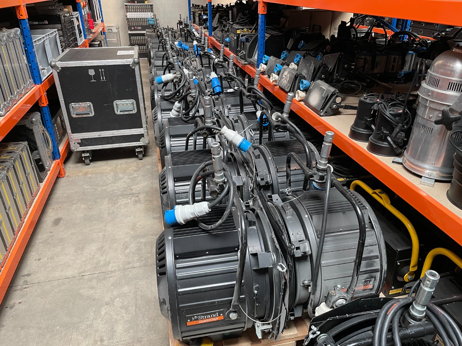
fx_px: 347
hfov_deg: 67.3
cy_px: 173
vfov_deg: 53.1
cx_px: 231
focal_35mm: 26
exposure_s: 1/60
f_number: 1.6
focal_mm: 4.2
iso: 160
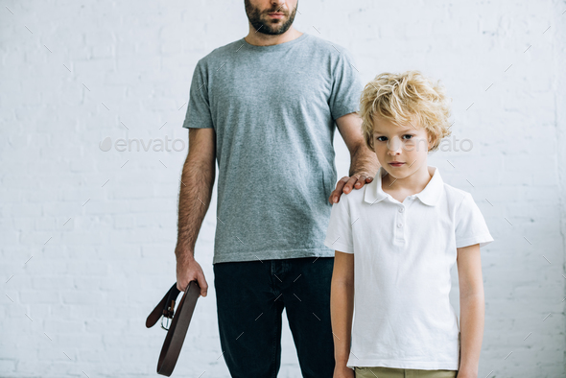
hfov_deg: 39.6
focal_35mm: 50
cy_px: 189
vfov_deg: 27.0
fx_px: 786
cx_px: 283
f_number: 4
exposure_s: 1/160
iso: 320
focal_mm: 50
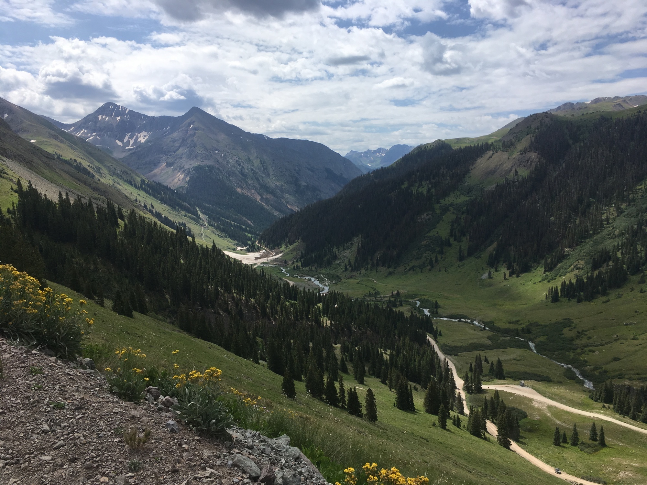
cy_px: 242
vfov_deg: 48.2
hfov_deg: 61.7
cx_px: 324
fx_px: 542
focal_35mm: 29
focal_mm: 4.15
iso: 25
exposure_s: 1/2481
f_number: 2.2
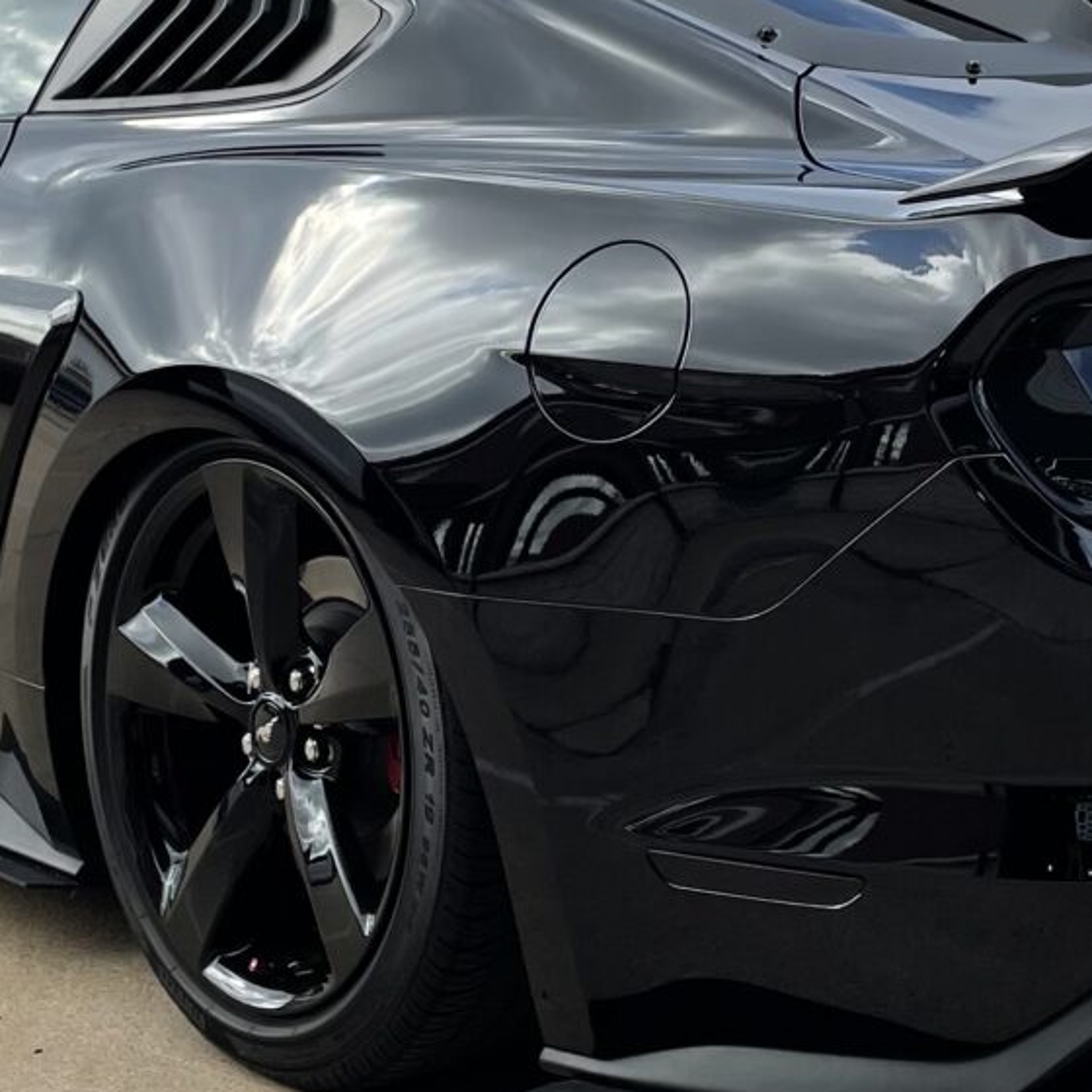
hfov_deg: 20.6
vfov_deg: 20.4
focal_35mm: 84
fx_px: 2998
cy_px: 232
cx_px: 716
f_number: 1.6
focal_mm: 4.2
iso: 32
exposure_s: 1/1984
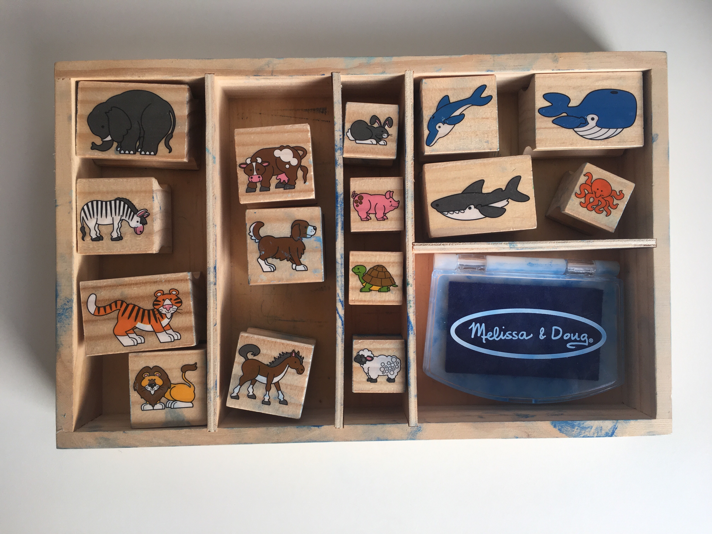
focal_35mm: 29
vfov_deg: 48.2
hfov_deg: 61.7
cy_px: 267
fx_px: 596
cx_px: 356
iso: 32
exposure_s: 1/100
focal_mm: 4.15
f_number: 2.2
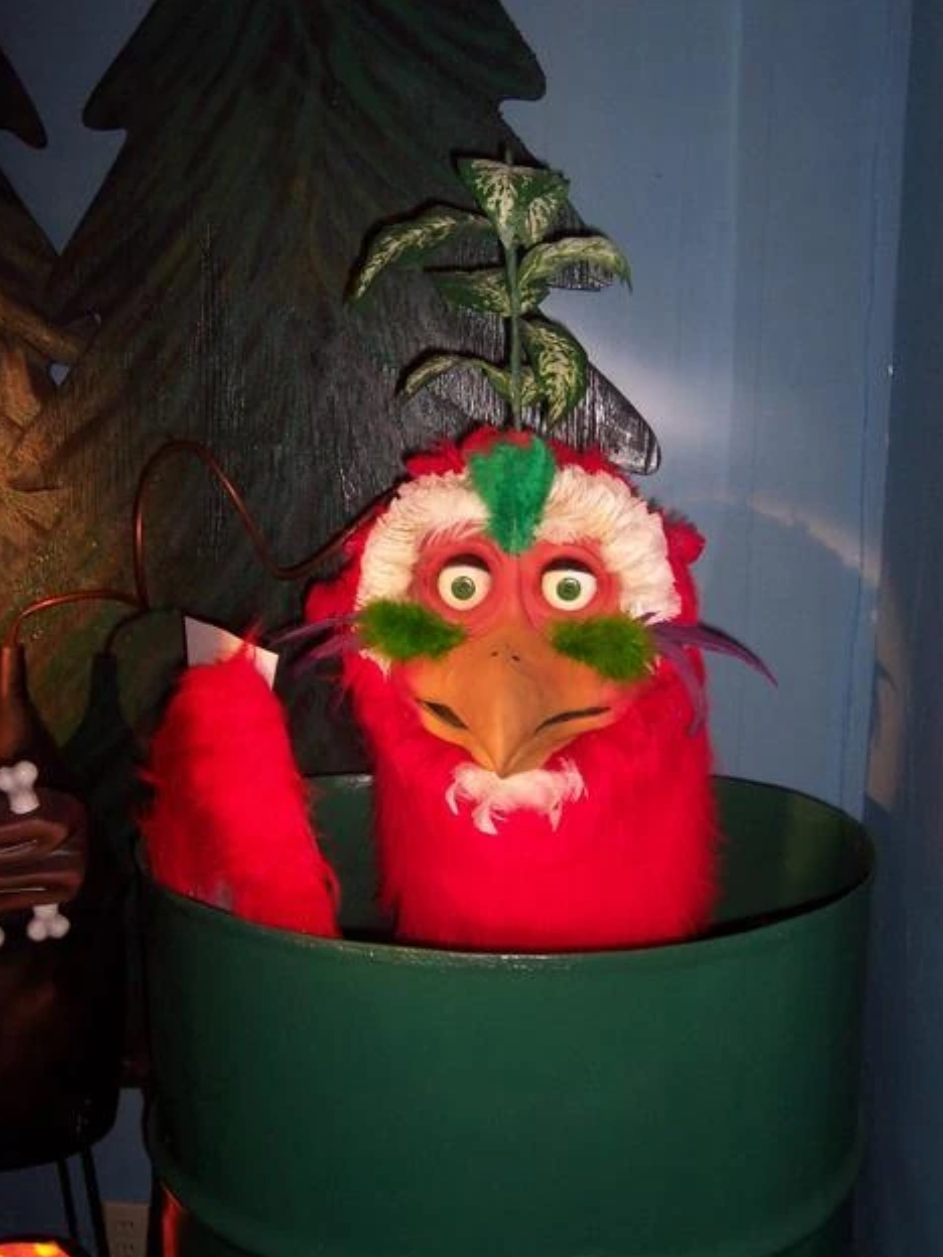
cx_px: 472
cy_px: 643
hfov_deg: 36.8
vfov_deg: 47.9
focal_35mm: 39
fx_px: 1417
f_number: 2.8
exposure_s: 1/30
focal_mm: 8
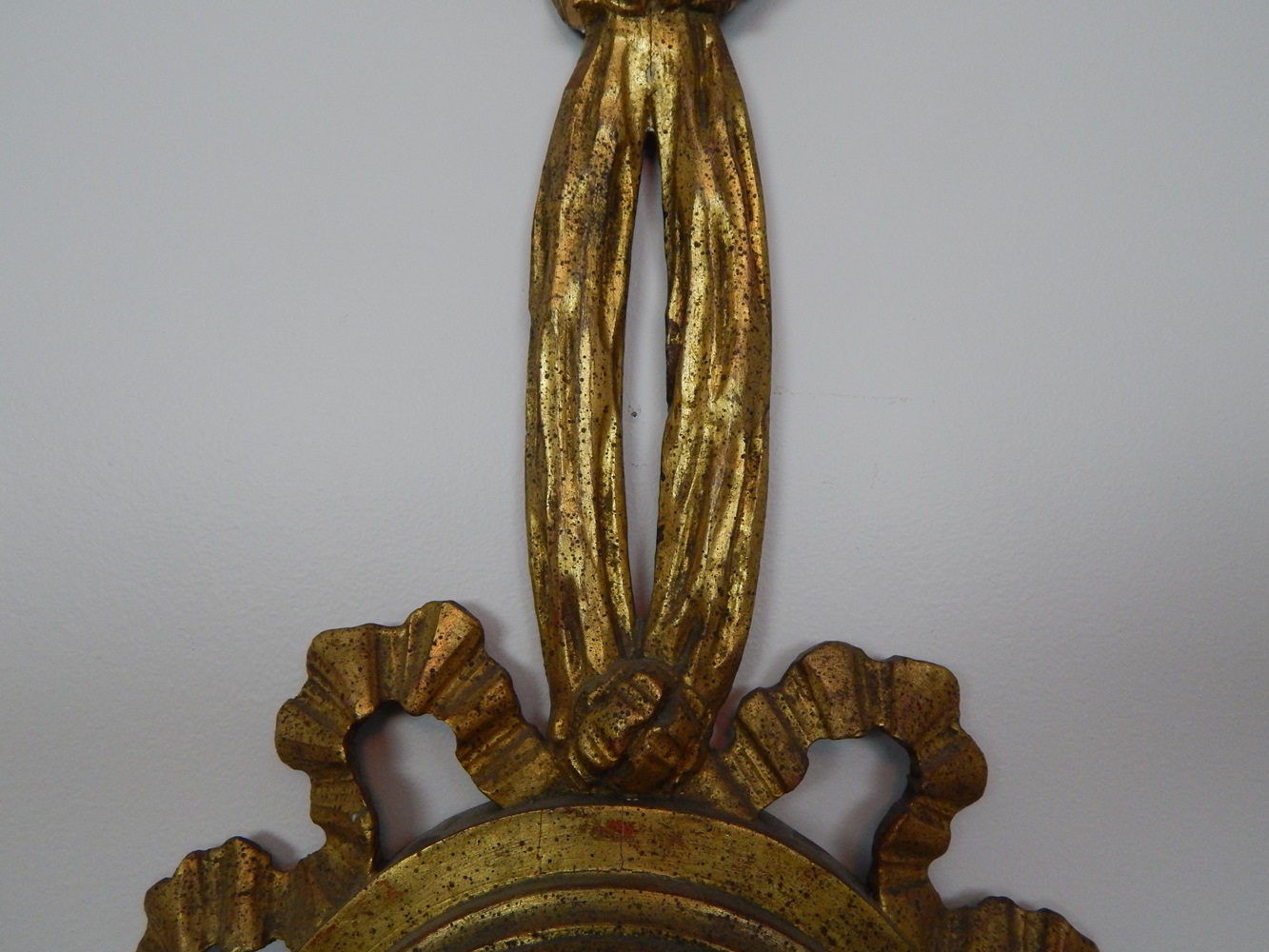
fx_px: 917
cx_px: 634
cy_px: 476
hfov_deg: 69.4
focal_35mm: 25
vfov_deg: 54.9
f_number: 3.1
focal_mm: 4.5
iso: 400
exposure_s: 1/125
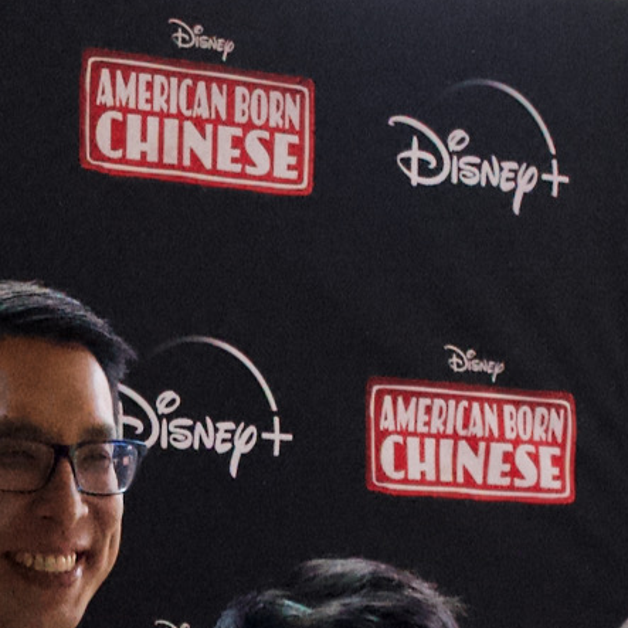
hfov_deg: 11.3
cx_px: -680
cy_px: 1009
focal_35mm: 138
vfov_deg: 11.9
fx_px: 2832
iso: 2500
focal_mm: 20
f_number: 4.5
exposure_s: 1/250
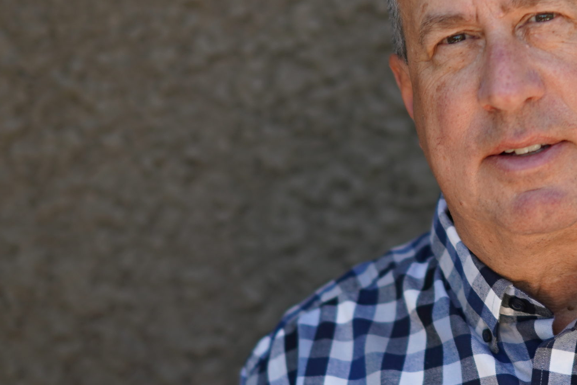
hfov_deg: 9.1
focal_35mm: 226
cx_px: 496
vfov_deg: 6.1
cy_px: 163
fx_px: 3622
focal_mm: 85
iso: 100
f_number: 1.4
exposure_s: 1/1250
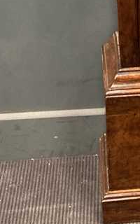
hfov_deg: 11.1
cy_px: -198
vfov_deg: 15.2
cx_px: 154
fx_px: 708
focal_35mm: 116
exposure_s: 1/50
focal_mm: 3.99
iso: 250
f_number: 1.8
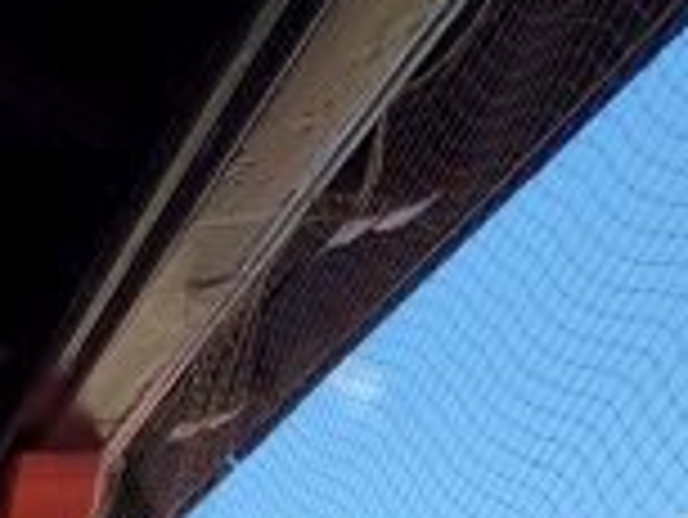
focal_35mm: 68
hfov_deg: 23.6
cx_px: -301
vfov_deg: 14.7
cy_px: 1212
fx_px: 1353
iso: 50
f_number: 2.2
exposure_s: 1/437
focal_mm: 1.8
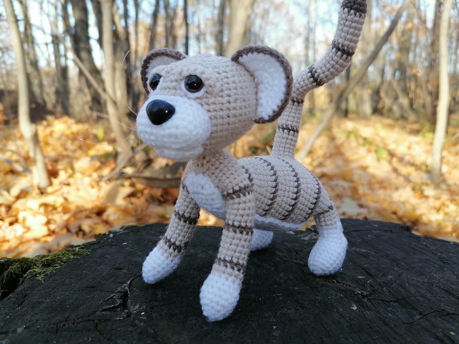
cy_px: 168
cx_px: 237
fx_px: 371
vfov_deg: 49.7
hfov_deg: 63.4
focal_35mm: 28
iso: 50
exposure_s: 1/157
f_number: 1.8
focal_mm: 5.3
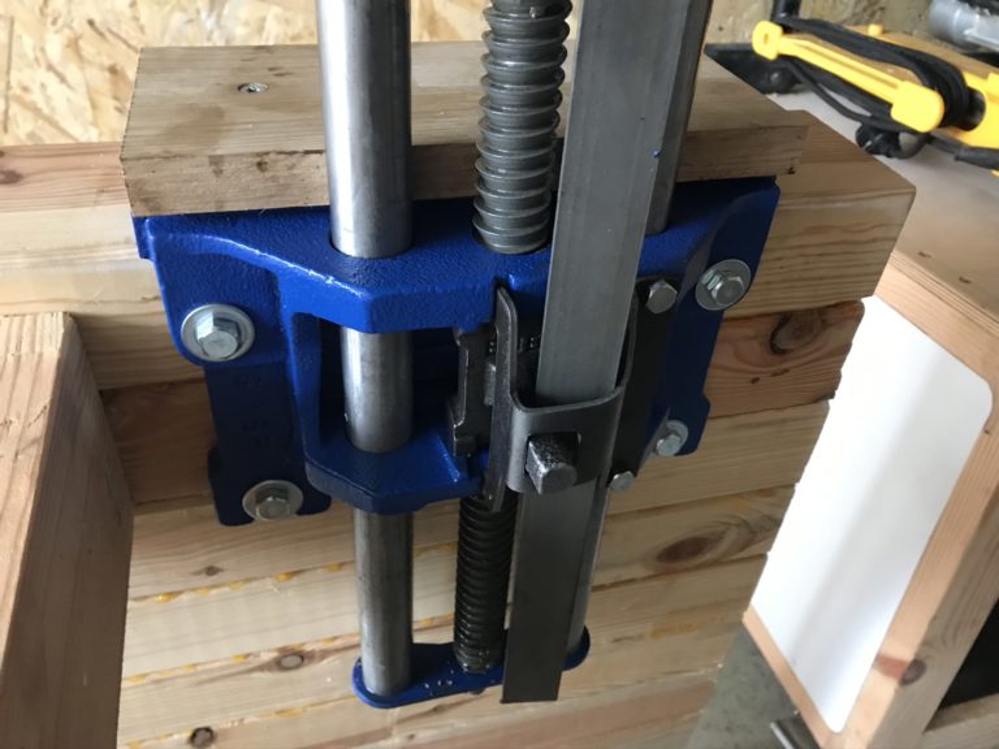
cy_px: 374
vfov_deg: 49.7
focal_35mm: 28
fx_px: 808
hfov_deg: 63.4
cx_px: 500
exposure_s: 1/13
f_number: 1.8
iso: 100
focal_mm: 3.99
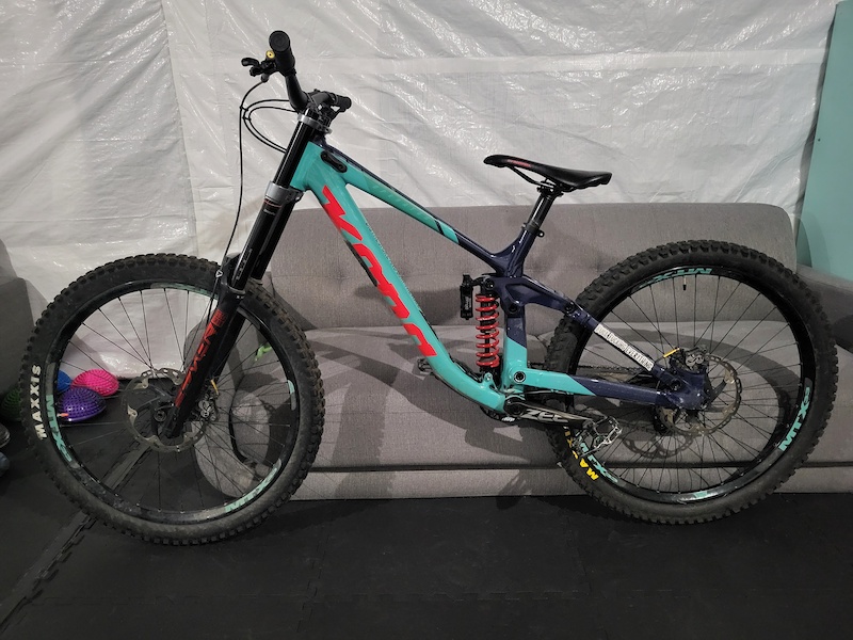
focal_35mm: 26
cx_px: 426
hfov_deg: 67.3
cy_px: 320
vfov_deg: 53.1
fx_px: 641
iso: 1250
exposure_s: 1/24
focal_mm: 5.4
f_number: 1.8
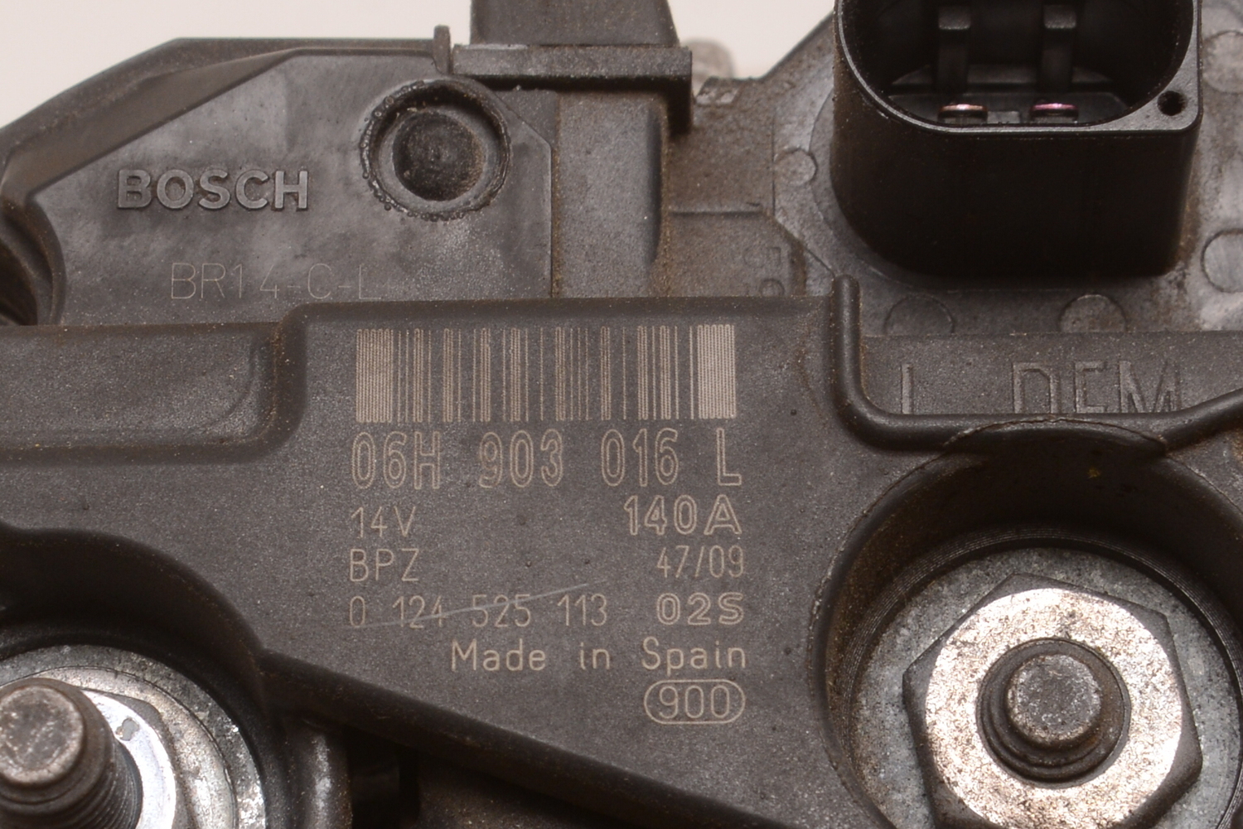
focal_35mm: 50
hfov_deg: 39.6
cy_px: 414
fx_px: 1726
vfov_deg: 27.0
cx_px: 622
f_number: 11
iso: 250
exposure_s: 1/60
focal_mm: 50
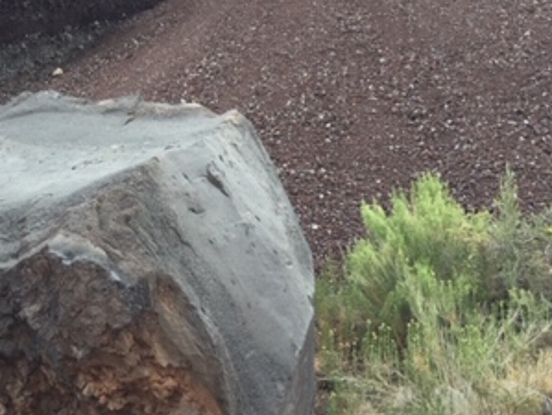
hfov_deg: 30.4
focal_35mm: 62
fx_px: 990
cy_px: 41
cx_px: 114
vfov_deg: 23.1
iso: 32
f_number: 2.2
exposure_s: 1/177
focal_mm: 4.15
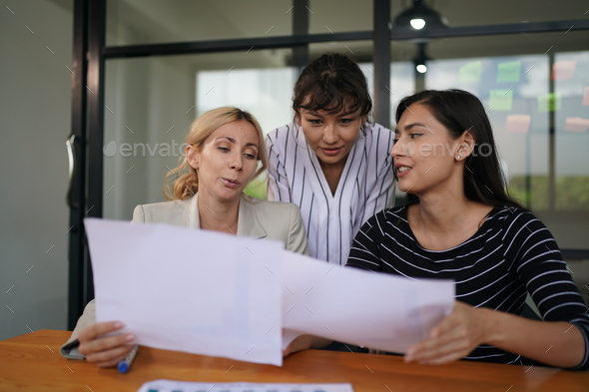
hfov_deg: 54.4
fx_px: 572
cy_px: 196
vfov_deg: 37.8
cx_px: 294
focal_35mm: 35
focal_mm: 35
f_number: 1.4
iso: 125
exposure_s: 1/160
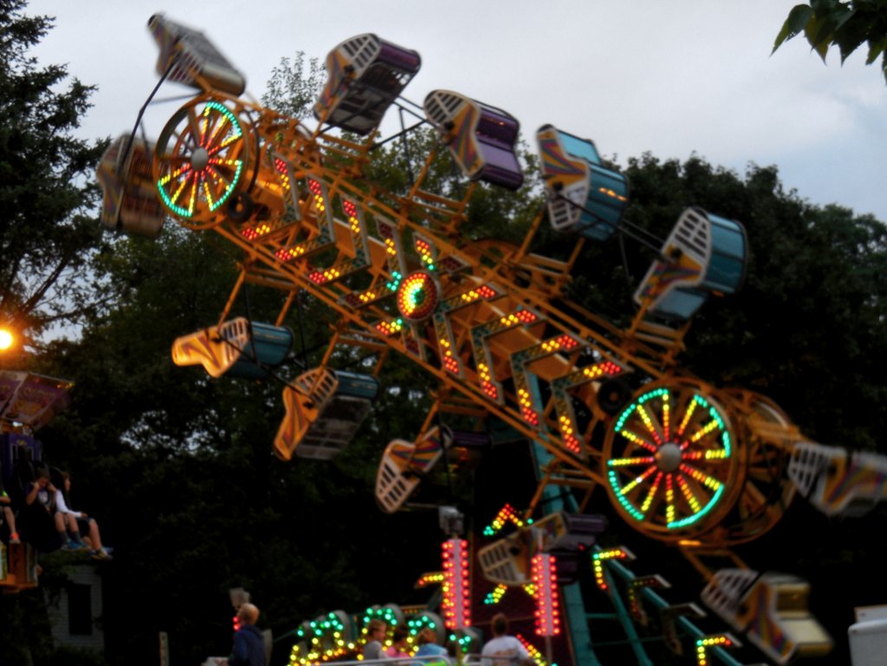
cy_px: 333
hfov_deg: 24.1
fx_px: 2076
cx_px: 444
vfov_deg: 18.2
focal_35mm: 81
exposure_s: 1/60
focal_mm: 14.5
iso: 200
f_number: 4.6
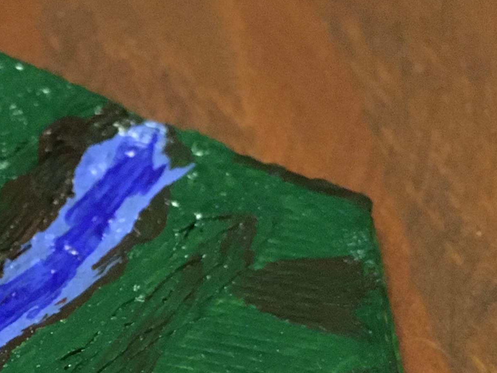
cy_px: 480
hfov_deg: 19.2
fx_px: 1407
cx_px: -48
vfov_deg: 14.5
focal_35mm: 98
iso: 500
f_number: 2.2
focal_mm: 4.15
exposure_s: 1/17
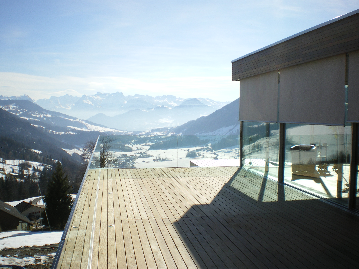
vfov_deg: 39.7
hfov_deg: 51.4
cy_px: 134
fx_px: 373
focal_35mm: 36
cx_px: 180
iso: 50
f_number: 4.6
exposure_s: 1/640
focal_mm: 6.3
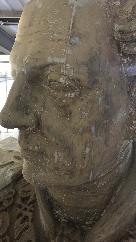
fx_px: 199
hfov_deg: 37.6
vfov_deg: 62.6
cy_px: 121
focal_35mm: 31
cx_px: 55
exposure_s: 1/13
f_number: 1.8
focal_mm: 3.99
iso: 100
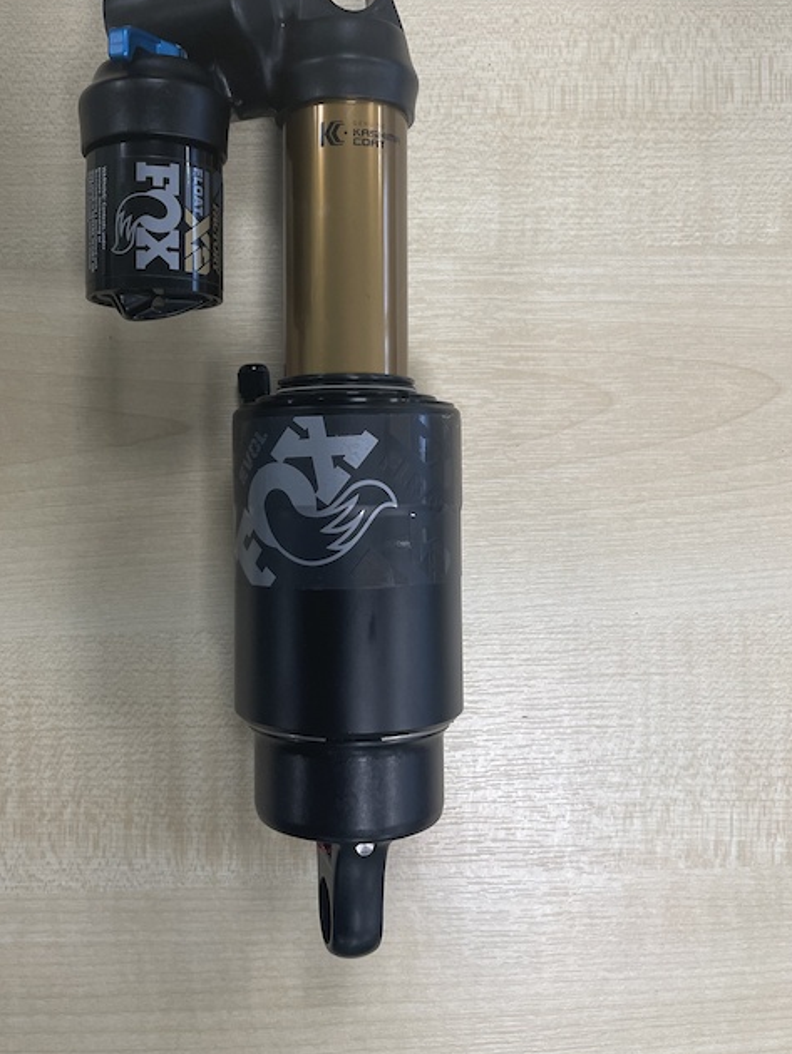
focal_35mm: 33
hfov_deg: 42.7
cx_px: 313
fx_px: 1006
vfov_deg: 55.0
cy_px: 430
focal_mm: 4.2
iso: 100
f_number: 1.6
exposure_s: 1/100
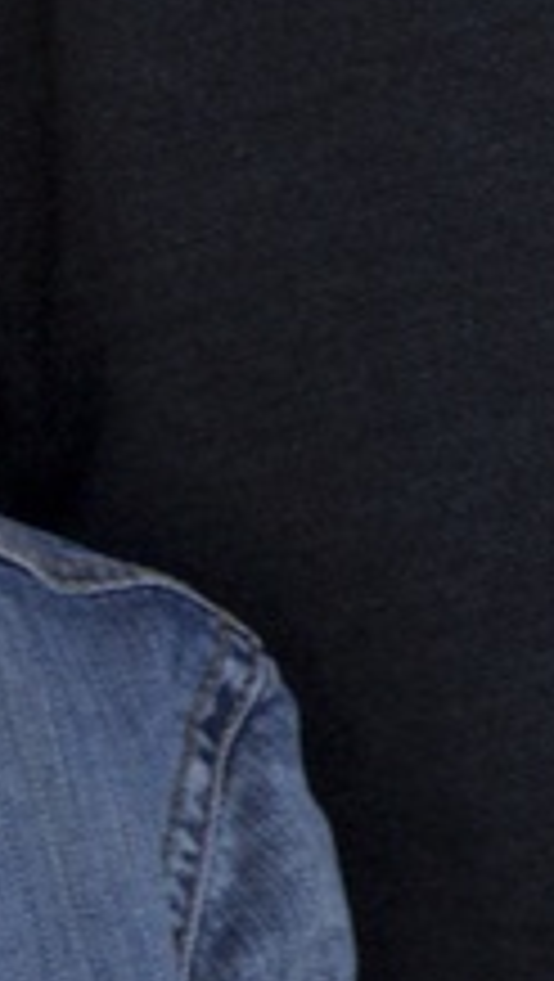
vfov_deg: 5.8
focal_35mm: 369
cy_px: -612
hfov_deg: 3.2
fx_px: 9614
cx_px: 1842
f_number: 14
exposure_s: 1/60
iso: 500
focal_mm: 40
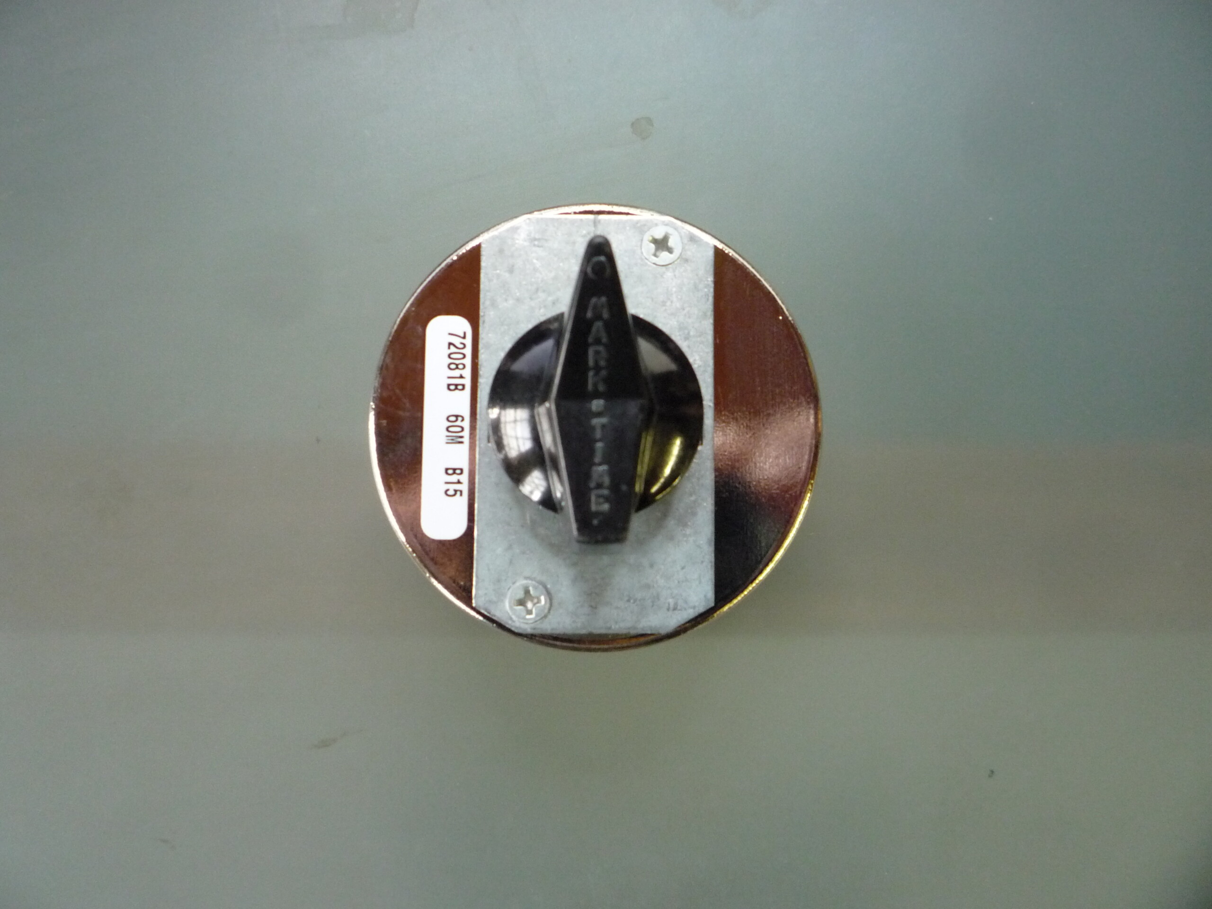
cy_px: 454
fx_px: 1050
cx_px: 606
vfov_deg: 46.8
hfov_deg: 60.0
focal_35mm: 30
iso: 400
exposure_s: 1/15
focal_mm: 5.2
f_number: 3.3
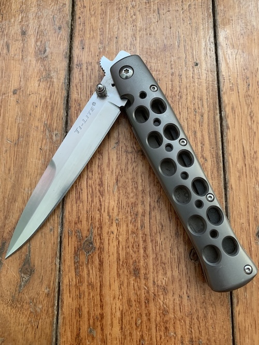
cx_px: 130
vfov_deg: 67.3
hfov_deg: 53.0
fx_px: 259
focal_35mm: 26
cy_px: 172
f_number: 1.8
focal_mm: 4.25
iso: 125
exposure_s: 1/60
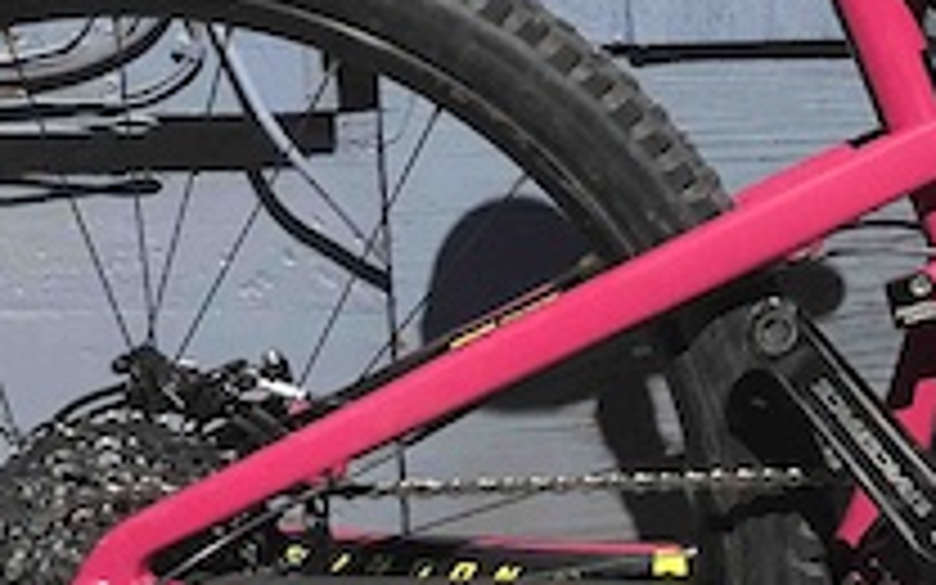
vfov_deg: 11.5
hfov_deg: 17.3
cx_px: 1184
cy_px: 148
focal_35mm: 114
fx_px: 2908
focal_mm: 3.99
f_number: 1.8
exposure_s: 1/3831
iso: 20
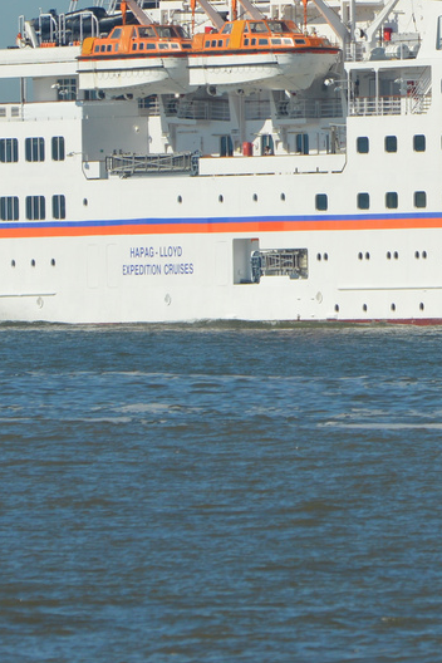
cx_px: 630
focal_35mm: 900
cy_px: 30
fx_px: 16565
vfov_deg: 2.3
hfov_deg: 1.5
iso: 100
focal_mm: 195
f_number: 7.1
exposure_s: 1/800
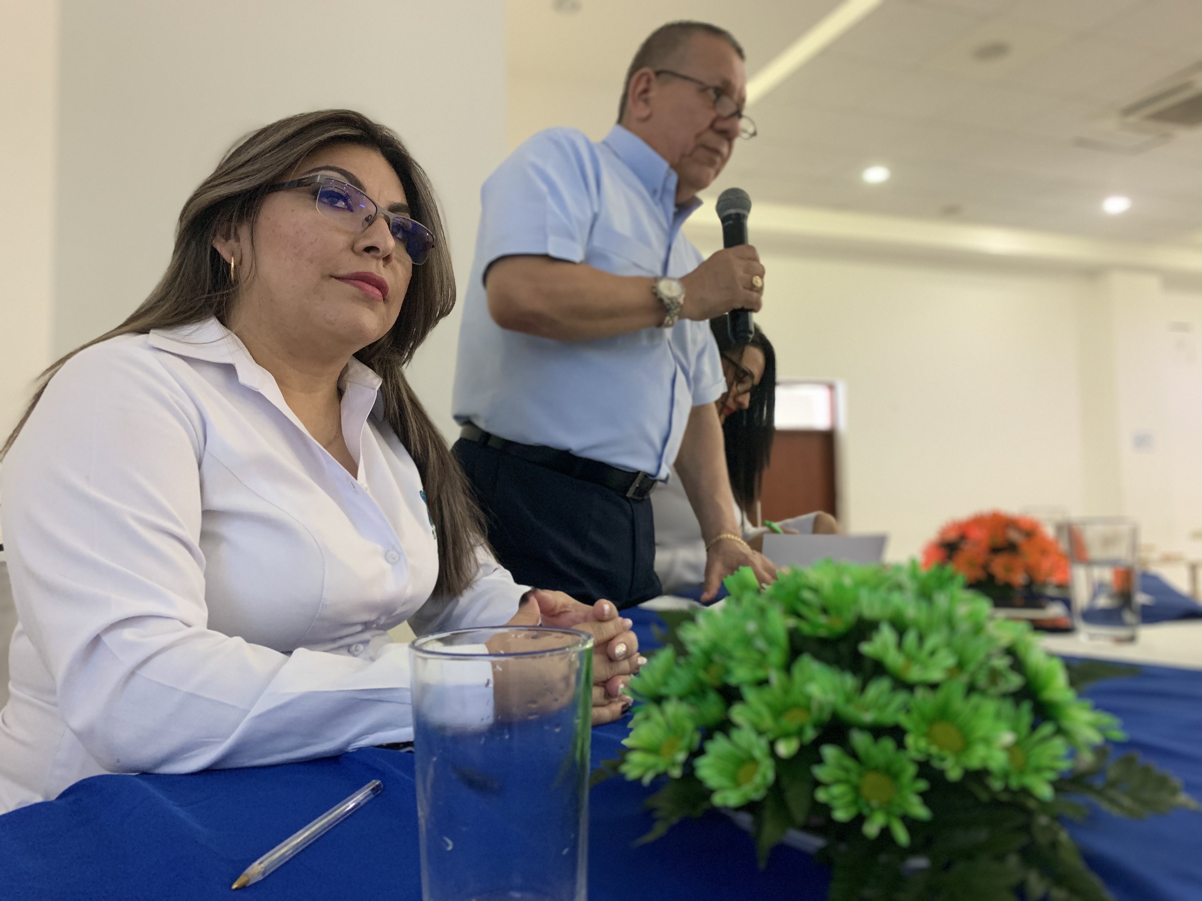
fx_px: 903
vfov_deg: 53.1
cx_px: 601
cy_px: 450
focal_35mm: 26
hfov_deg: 67.3
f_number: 1.8
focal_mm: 4.25
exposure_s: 1/30
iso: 500
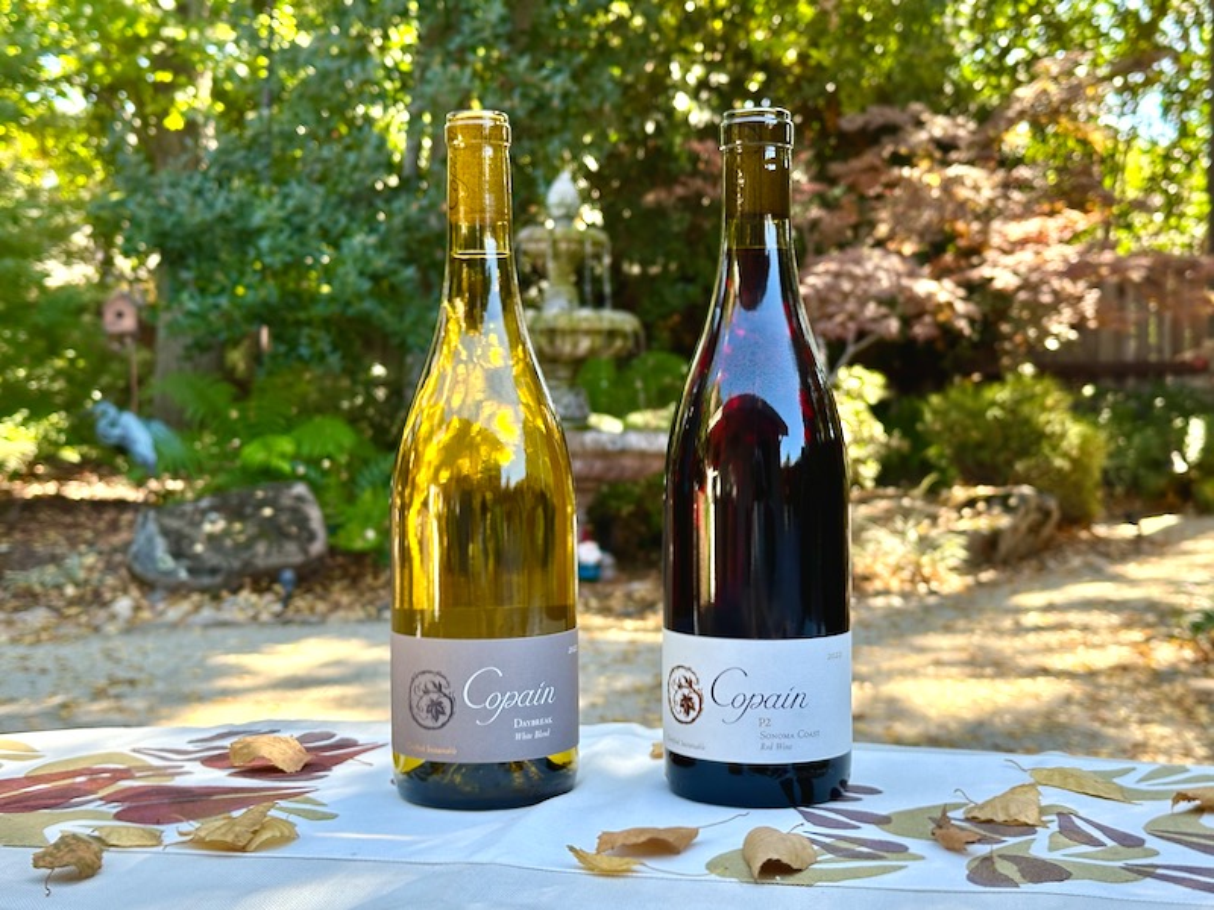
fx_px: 1683
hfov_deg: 39.7
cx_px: 607
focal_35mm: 48
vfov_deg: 30.3
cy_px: 455
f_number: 1.78
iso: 64
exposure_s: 1/558
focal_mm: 6.86
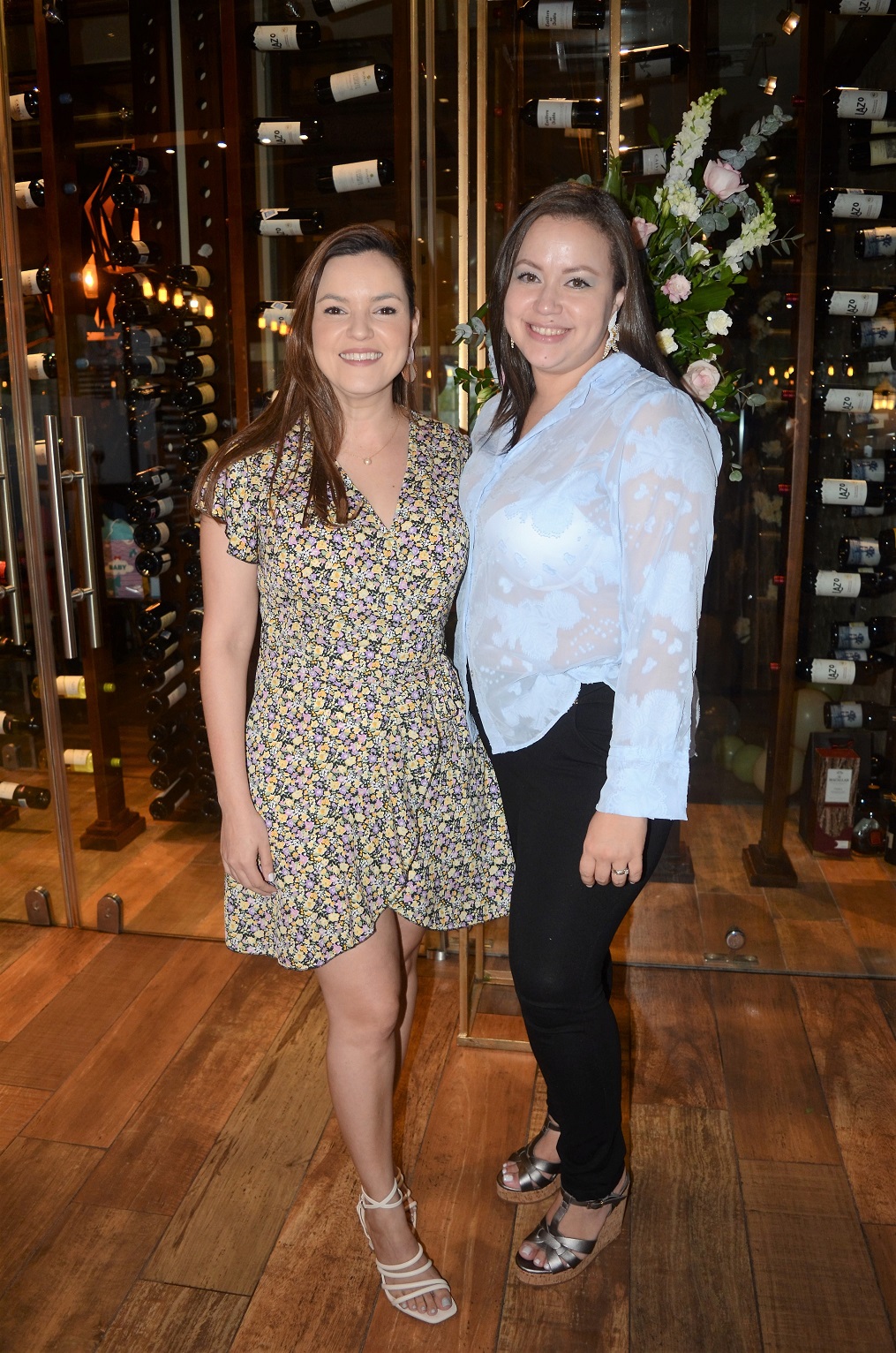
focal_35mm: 27
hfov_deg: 47.7
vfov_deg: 67.5
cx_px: 448
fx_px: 1012
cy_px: 676
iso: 400
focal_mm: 18
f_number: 4
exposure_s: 1/60
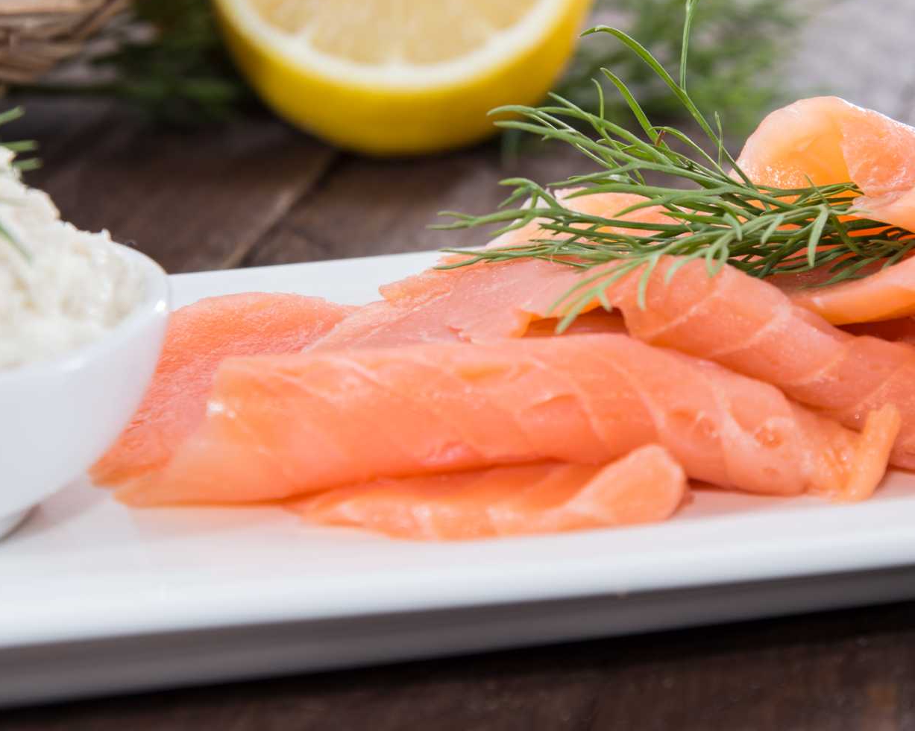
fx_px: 5848
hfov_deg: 8.9
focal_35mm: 216
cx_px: 521
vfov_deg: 7.2
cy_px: 260
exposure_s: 1/160
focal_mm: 92
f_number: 10
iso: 100
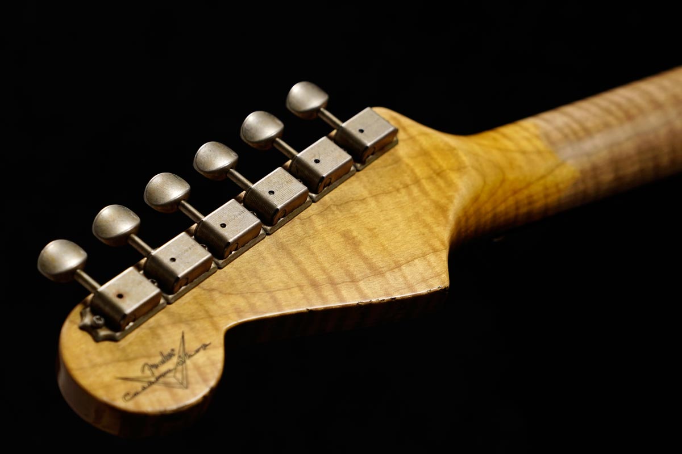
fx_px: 1989
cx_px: 341
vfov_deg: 13.0
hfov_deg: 19.5
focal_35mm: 105
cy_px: 227
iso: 500
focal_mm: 70
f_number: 4
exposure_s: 1/30
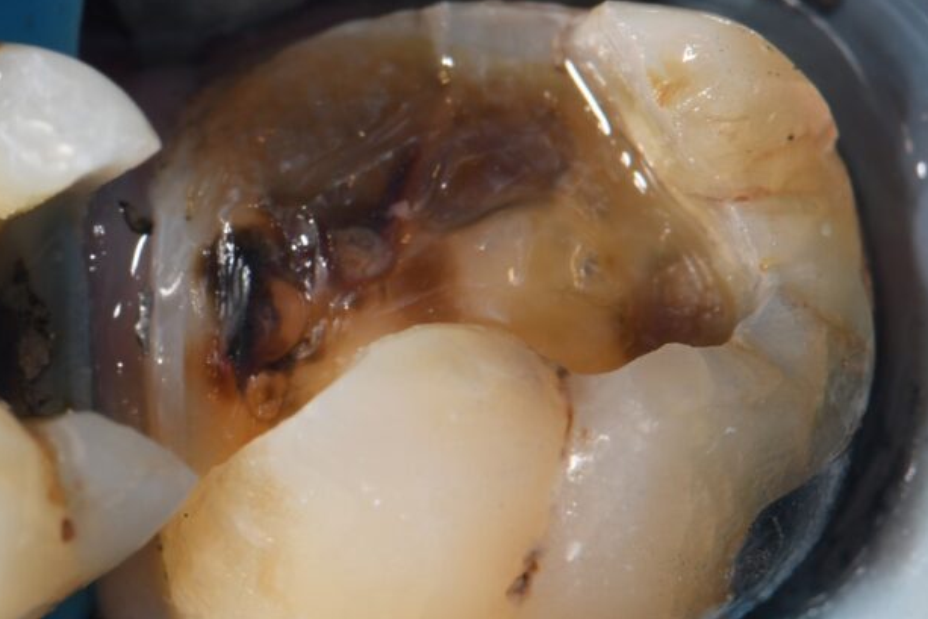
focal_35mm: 262
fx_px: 6755
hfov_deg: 7.8
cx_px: 186
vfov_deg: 5.2
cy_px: 386
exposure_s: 1/160
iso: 200
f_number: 32
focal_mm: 105
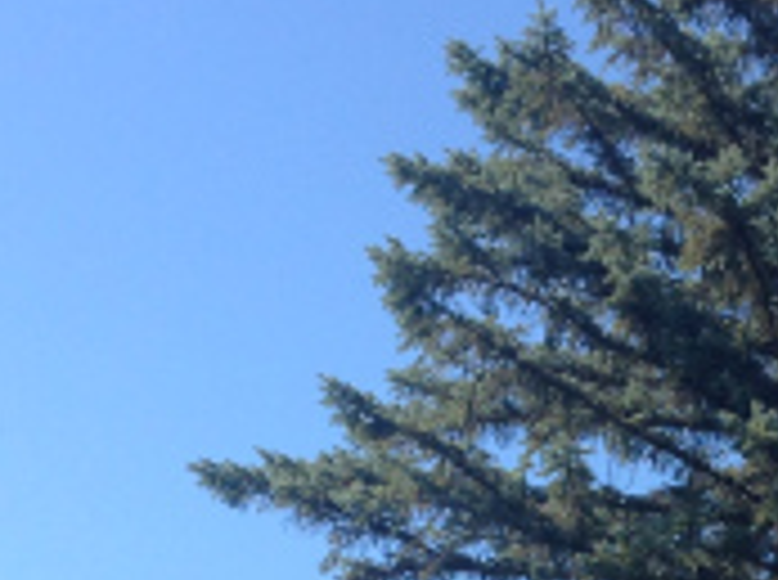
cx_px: 796
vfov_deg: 10.8
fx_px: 2916
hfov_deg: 14.9
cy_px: 980
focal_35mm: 130
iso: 50
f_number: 2.4
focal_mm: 4.12
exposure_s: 1/713
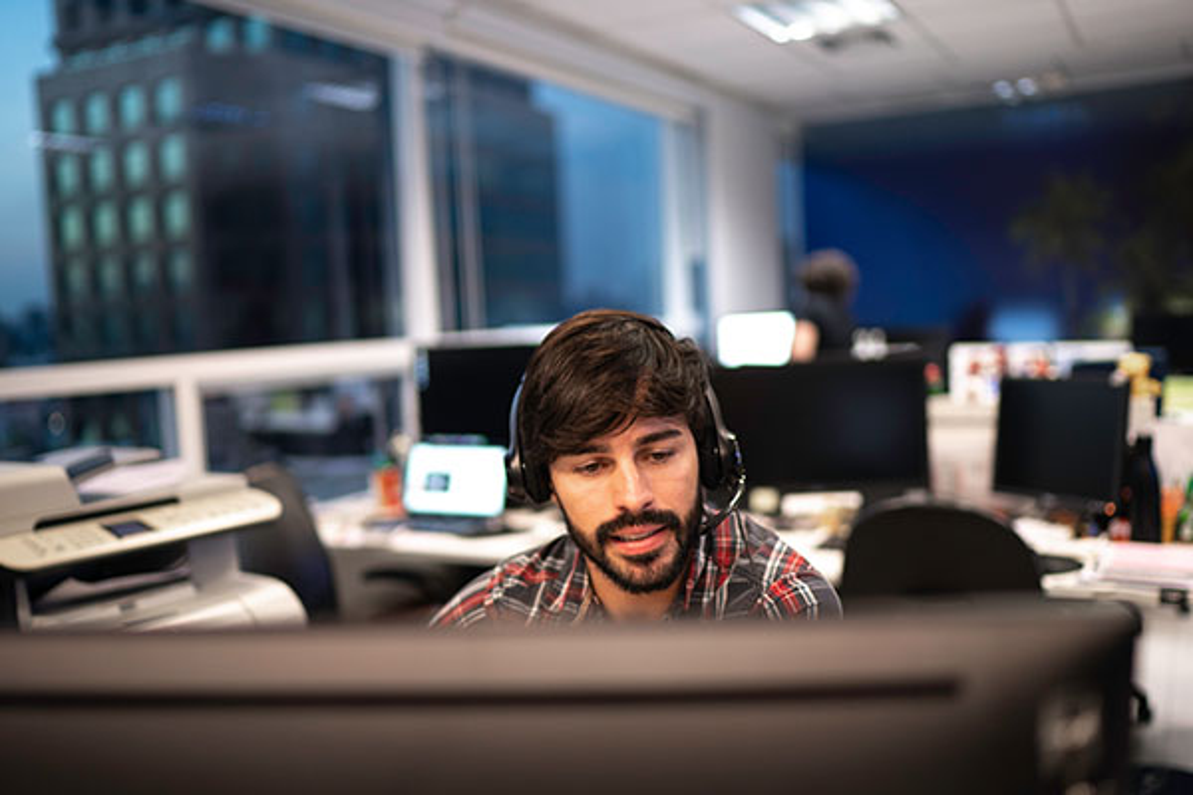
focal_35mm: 35
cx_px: 596
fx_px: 1160
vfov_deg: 37.9
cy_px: 398
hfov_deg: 54.4
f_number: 1.4
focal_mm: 35
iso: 800
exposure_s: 1/200
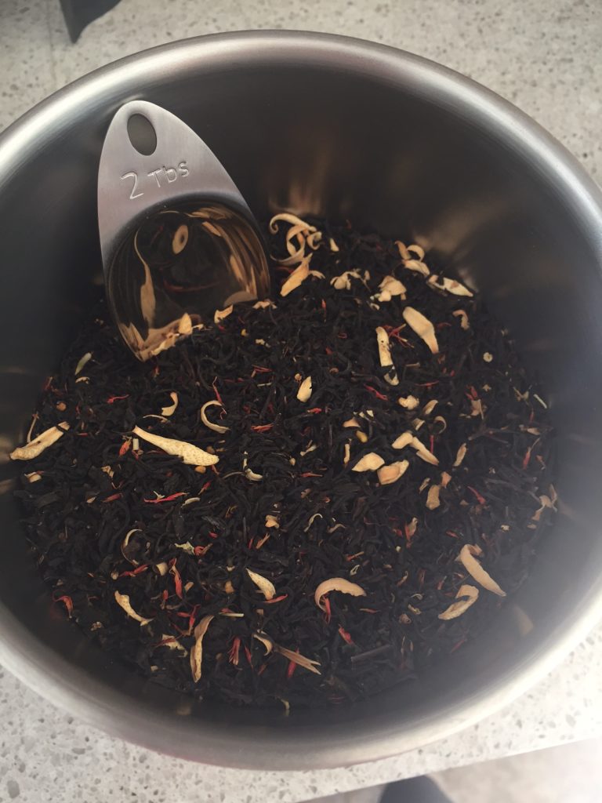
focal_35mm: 29
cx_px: 301
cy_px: 402
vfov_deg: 61.7
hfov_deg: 48.2
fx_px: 672
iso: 64
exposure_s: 1/30
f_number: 2.2
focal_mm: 4.15
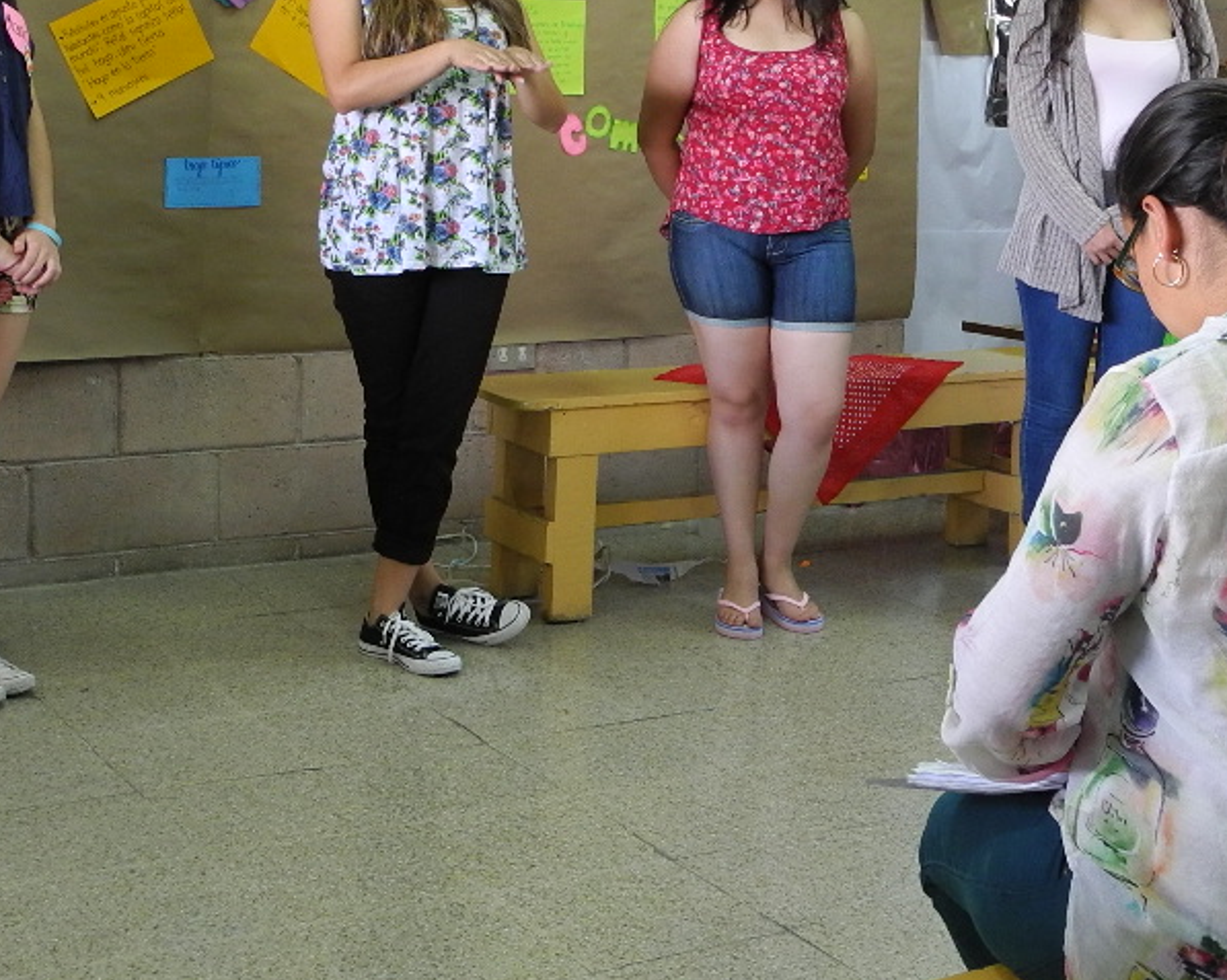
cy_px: 288
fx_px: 2432
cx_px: 765
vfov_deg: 22.6
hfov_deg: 28.2
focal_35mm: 67
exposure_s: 1/30
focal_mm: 6.8
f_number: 2.8
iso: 280
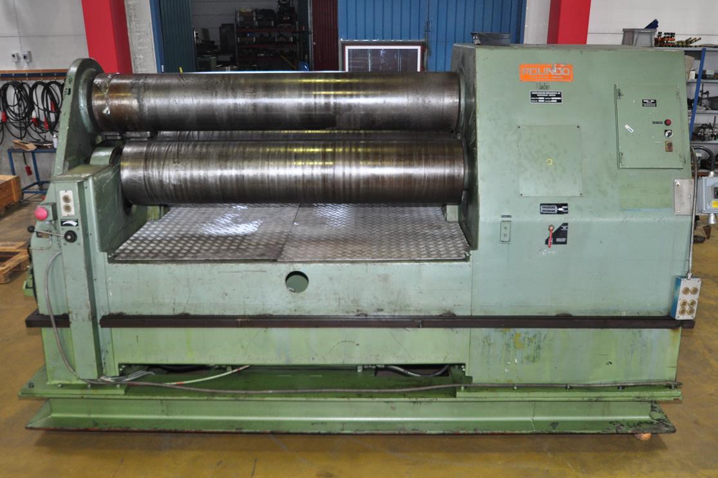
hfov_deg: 62.8
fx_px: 589
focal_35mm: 30
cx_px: 362
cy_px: 235
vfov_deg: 44.2
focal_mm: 19
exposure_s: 1/60
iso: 800
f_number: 4.2
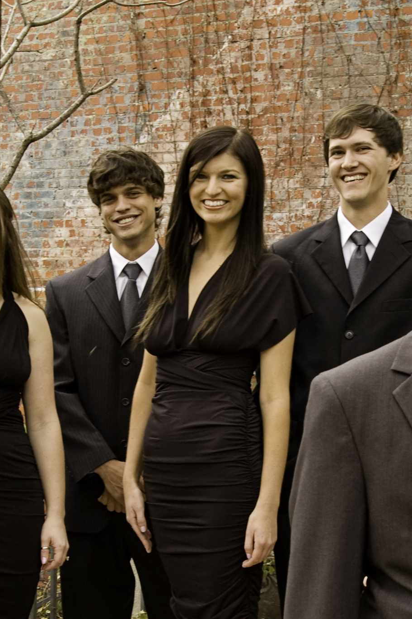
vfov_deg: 18.2
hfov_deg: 12.2
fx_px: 1923
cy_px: 440
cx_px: 225
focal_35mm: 112
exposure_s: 1/40
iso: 200
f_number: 10
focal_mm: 34
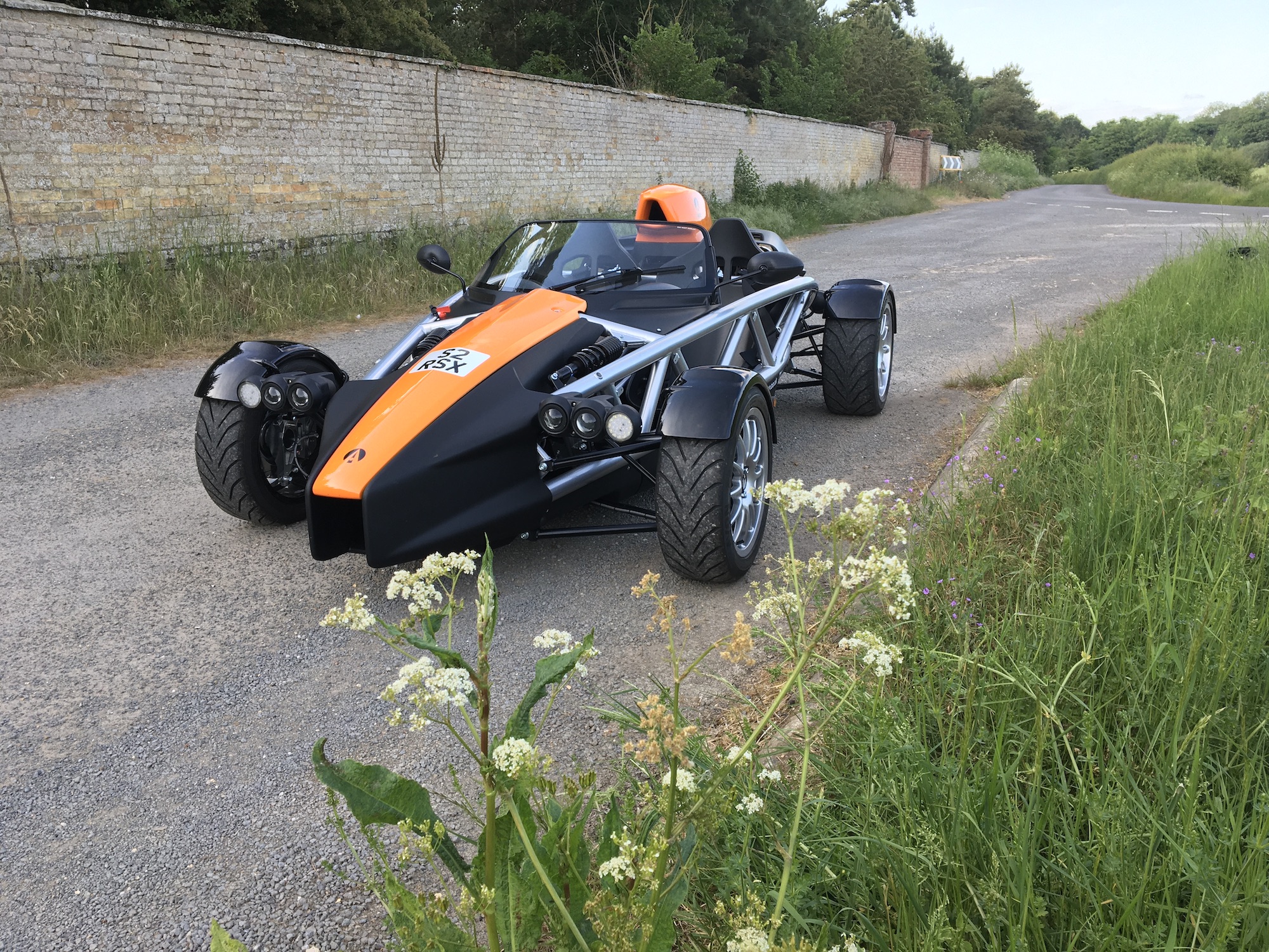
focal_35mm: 29
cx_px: 634
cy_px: 476
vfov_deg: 48.2
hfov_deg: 61.7
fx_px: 1063
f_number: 2.2
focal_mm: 4.15
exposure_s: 1/155
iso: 25
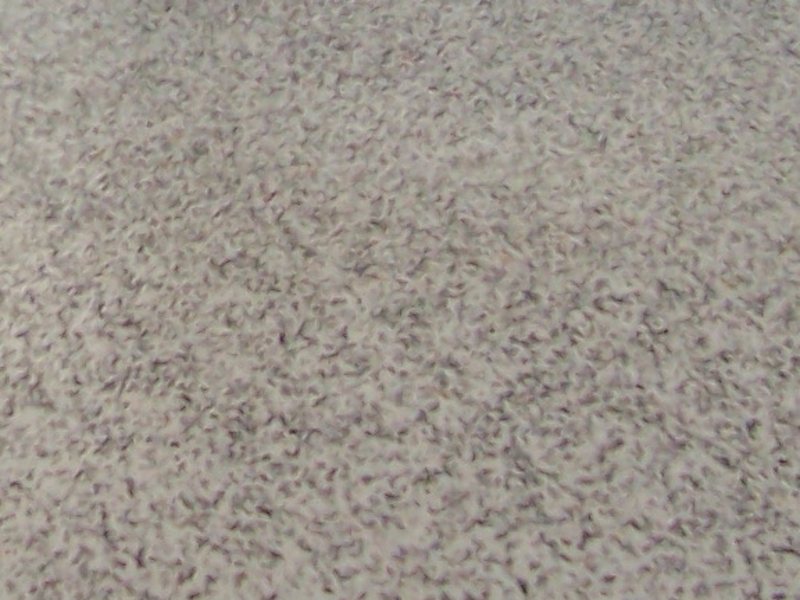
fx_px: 3490
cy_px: -511
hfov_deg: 12.4
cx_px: -422
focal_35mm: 151
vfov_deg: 9.3
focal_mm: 5.6
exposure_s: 1/10
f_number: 2.7
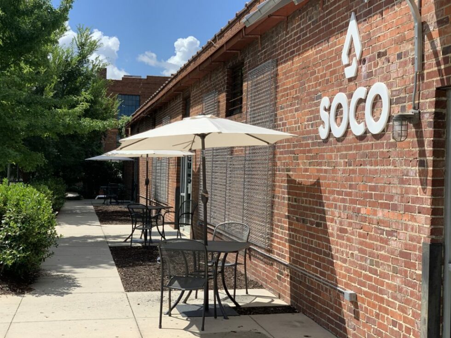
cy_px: 169
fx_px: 677
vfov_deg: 28.0
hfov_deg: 36.8
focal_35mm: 52
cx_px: 226
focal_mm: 6
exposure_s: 1/1065
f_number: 2.4
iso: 16
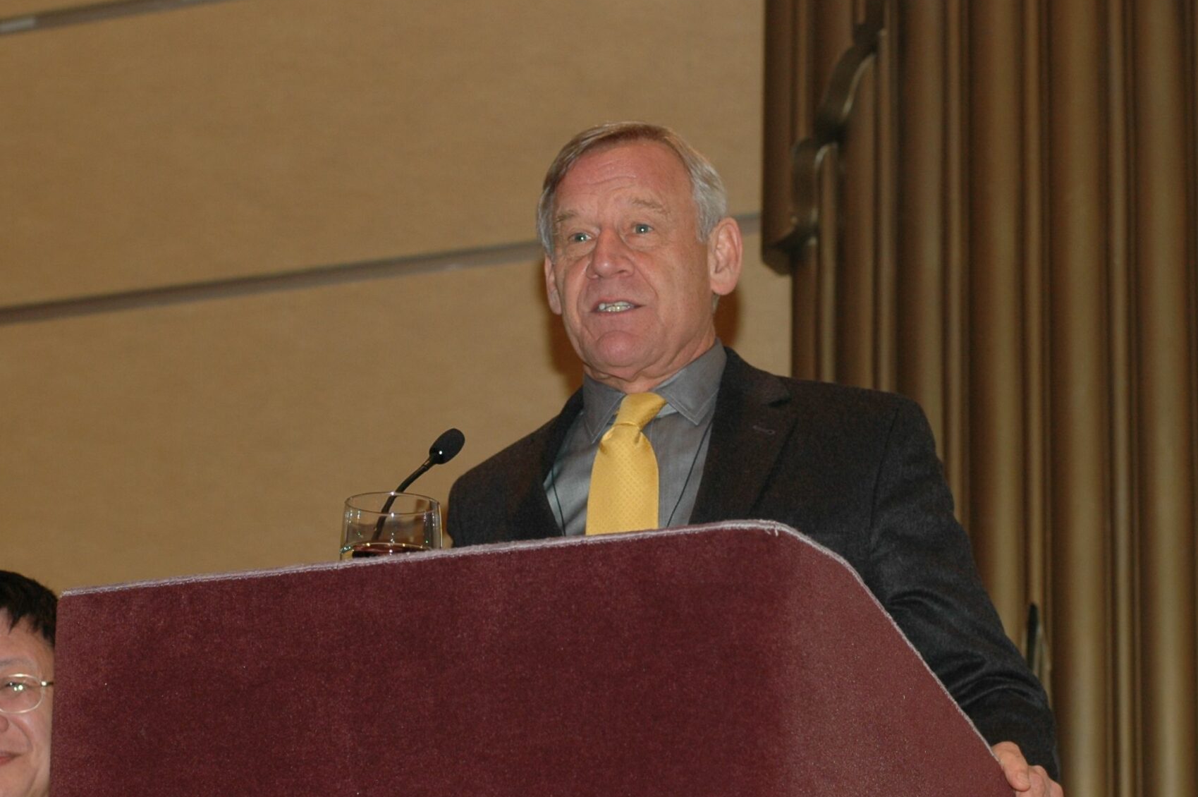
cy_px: 454
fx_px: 3757
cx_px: 587
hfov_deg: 18.1
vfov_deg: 12.1
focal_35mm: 113
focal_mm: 50
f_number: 4
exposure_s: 1/60
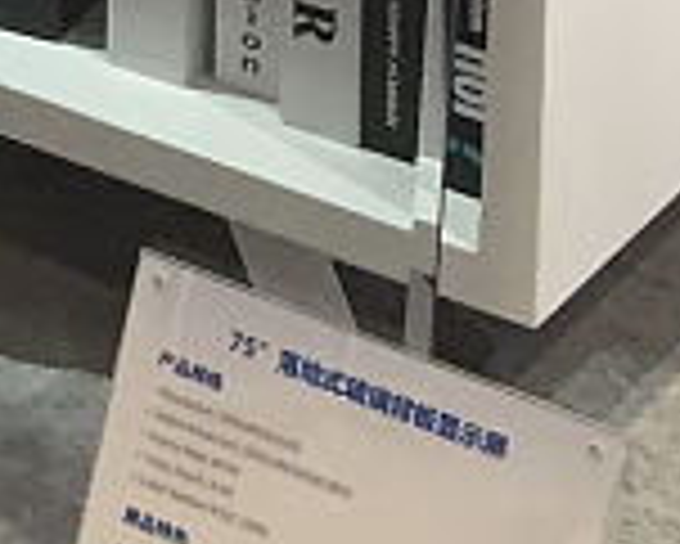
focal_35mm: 225
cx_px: -905
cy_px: -1272
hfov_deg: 8.0
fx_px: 4531
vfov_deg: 6.2
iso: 50
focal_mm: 4.15
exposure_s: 1/33
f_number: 2.2
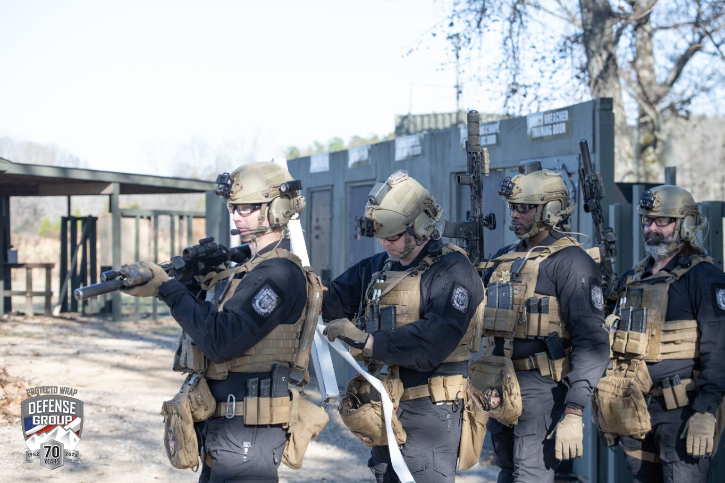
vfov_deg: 16.1
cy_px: 242
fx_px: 1712
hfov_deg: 23.9
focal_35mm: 85
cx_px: 362
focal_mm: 85
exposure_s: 1/200
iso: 100
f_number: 6.3
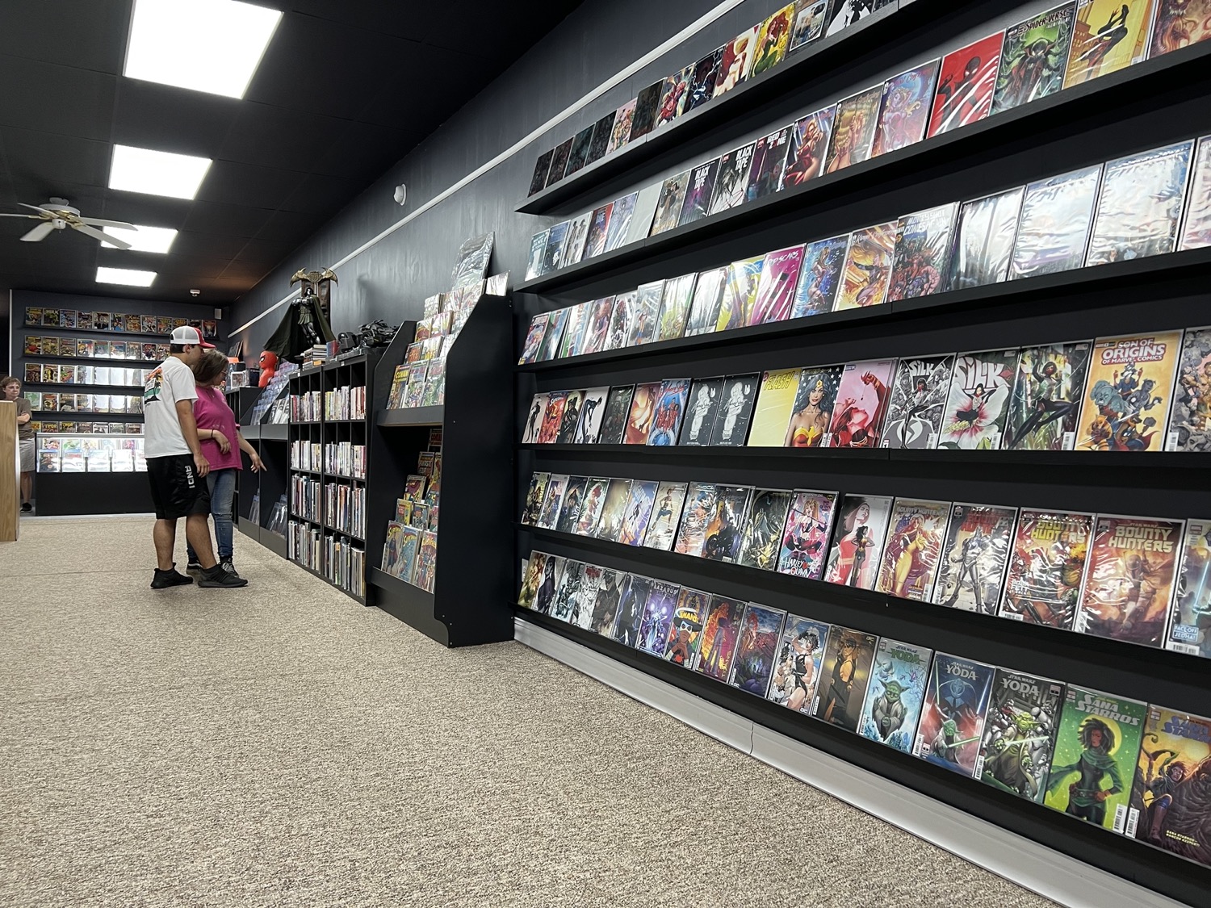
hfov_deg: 67.3
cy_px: 454
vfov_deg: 53.1
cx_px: 606
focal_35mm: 26
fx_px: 910
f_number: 1.5
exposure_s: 1/60
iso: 100
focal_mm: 5.7
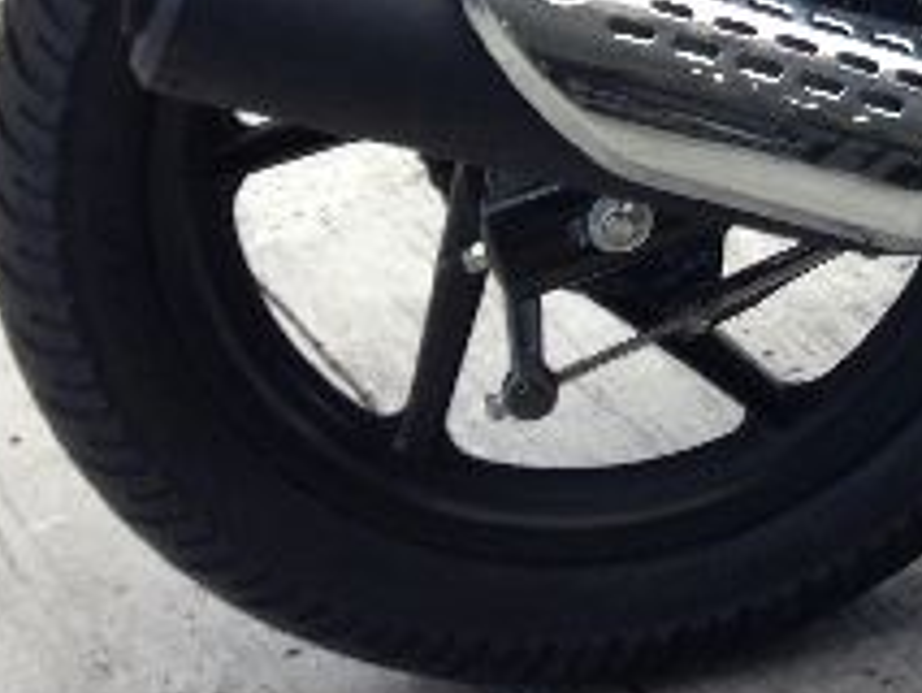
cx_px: 1459
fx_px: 3305
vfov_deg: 11.6
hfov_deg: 14.6
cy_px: -234
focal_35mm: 124
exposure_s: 1/174
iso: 50
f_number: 2.4
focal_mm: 4.12
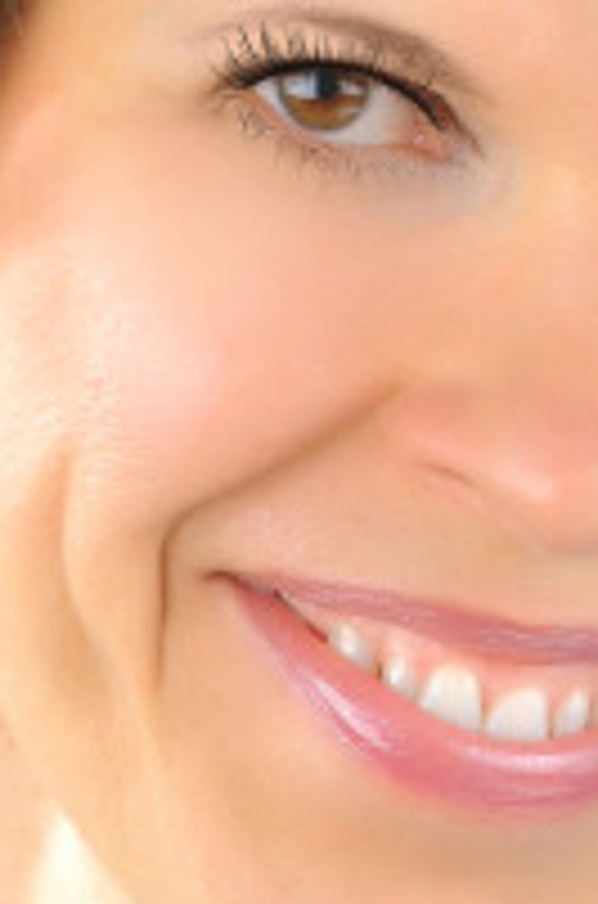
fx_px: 15327
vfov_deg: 3.4
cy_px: 971
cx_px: 319
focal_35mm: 612
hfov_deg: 2.2
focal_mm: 80
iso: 100
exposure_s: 1/100
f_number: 13
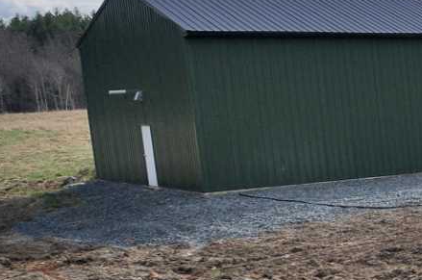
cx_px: 950
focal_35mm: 84
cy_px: 199
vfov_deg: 16.1
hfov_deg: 15.8
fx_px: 983
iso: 200
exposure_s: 1/800
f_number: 6.3
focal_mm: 12
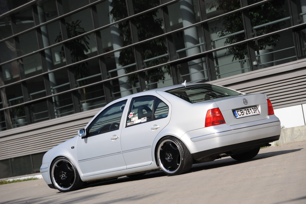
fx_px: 1274
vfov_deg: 9.1
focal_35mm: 150
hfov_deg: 13.7
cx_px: 153
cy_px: 102
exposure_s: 1/250
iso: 200
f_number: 5.6
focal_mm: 150
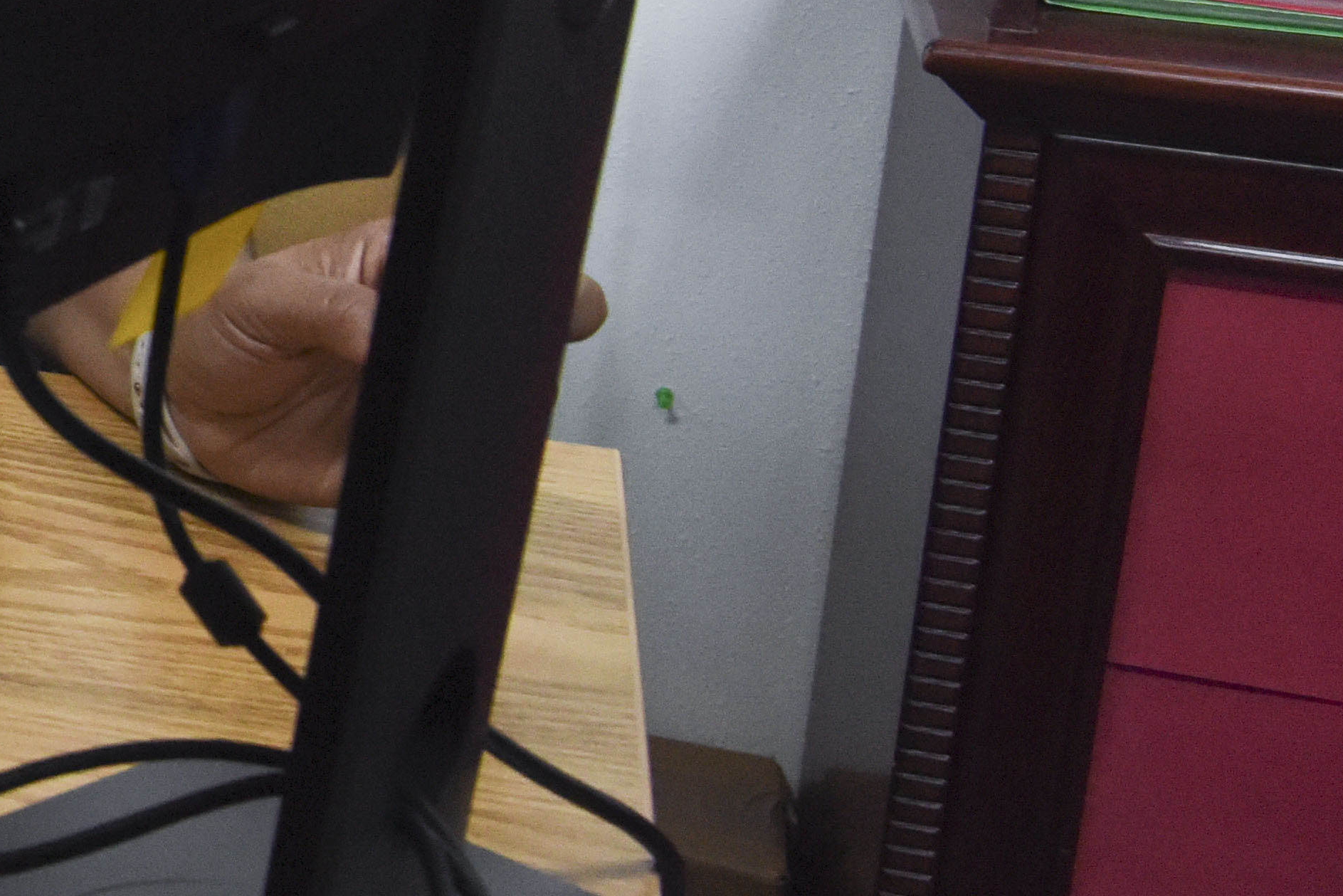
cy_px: -254
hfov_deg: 14.8
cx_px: -1226
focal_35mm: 117
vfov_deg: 11.4
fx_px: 4365
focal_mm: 30
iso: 2500
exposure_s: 1/100
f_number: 7.1
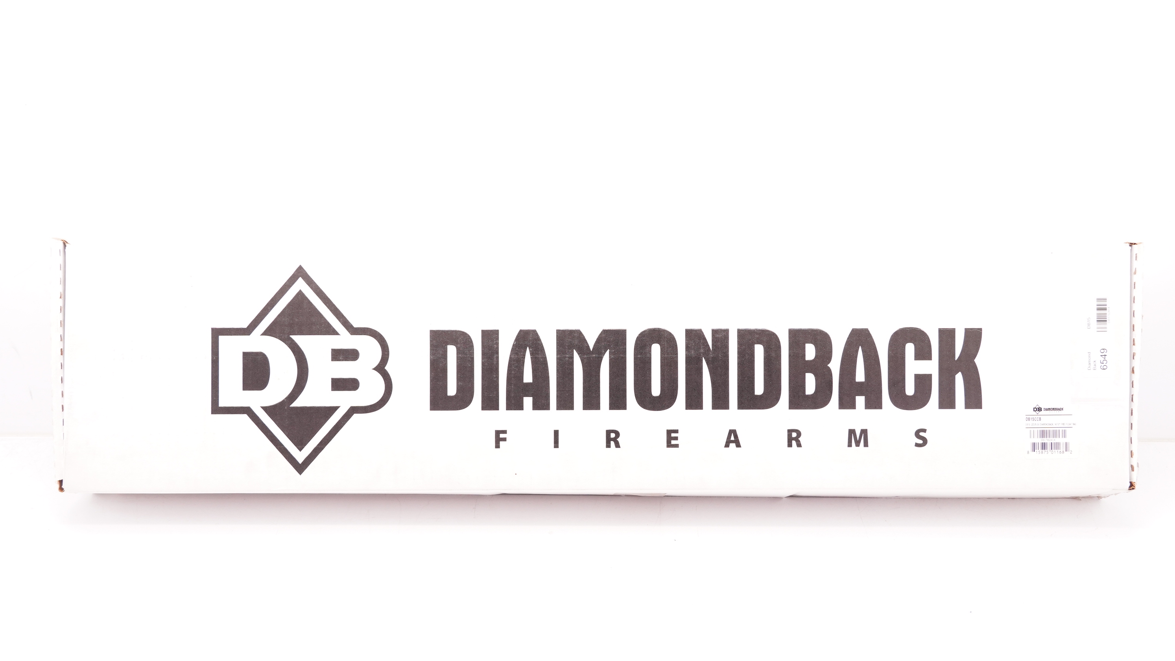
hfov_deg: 51.0
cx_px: 590
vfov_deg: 30.0
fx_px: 1231
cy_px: 369
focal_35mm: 40
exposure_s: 1/125
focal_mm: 25
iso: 1000
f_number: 5.6
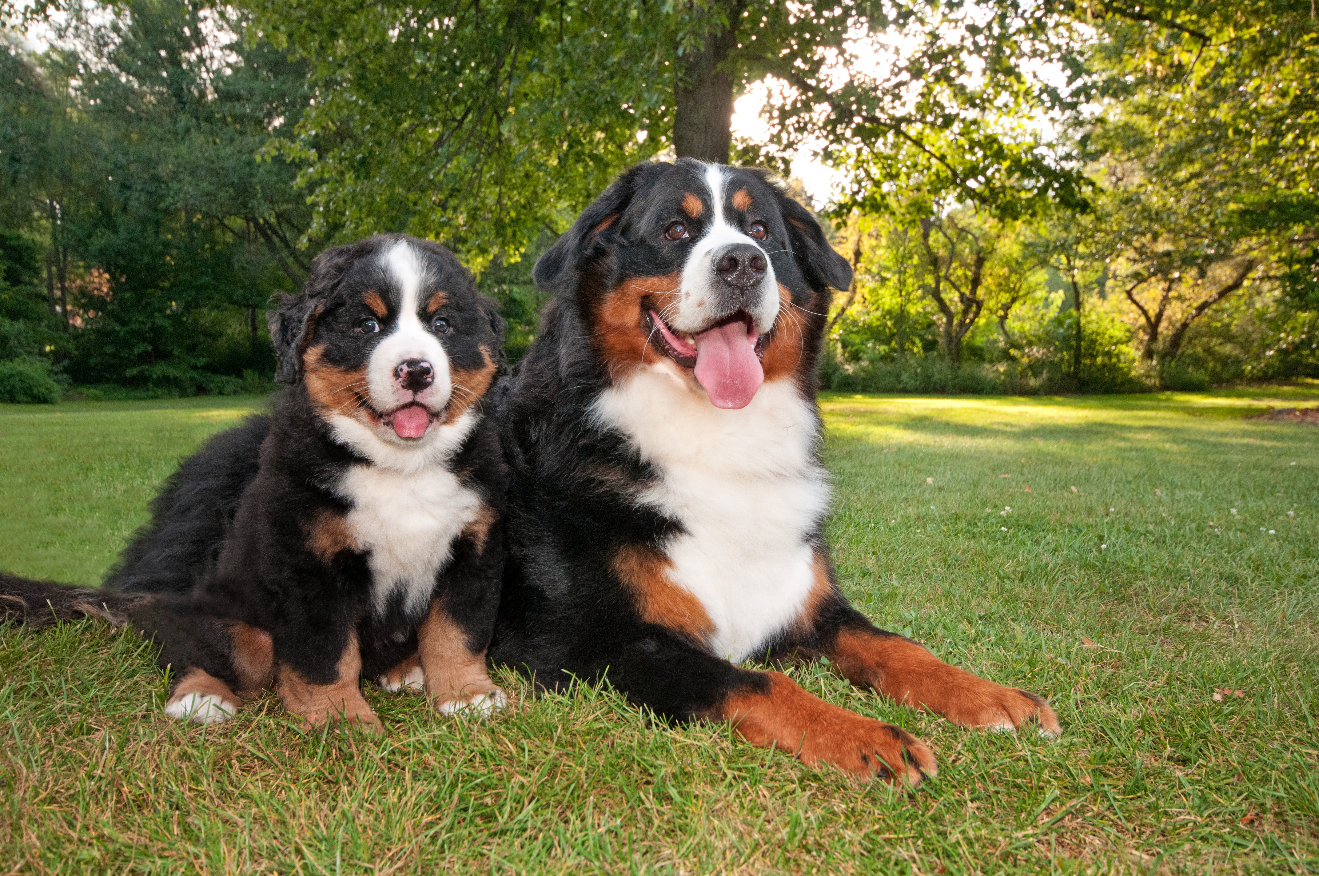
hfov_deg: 62.0
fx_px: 1098
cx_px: 660
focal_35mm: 30
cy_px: 438
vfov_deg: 43.5
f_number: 6.3
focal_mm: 20
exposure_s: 1/60
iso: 800
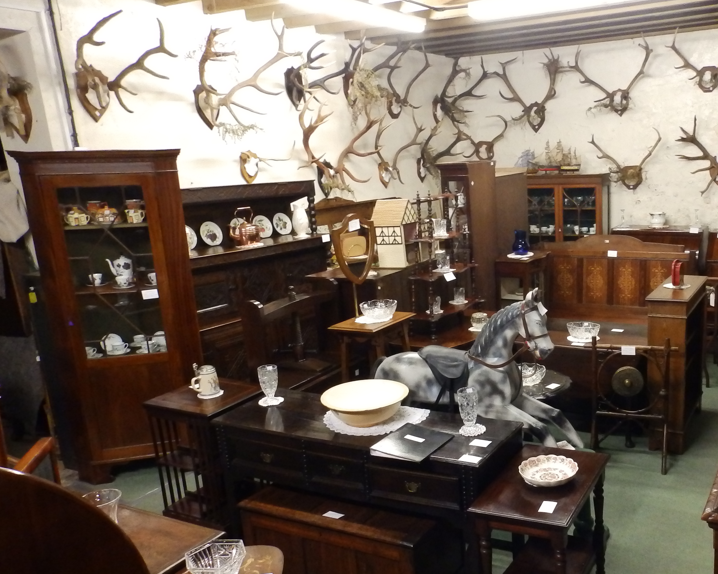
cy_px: 335
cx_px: 499
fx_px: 659
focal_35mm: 31
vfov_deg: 46.9
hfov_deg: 55.5
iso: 800
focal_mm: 4
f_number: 3.4
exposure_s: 1/13
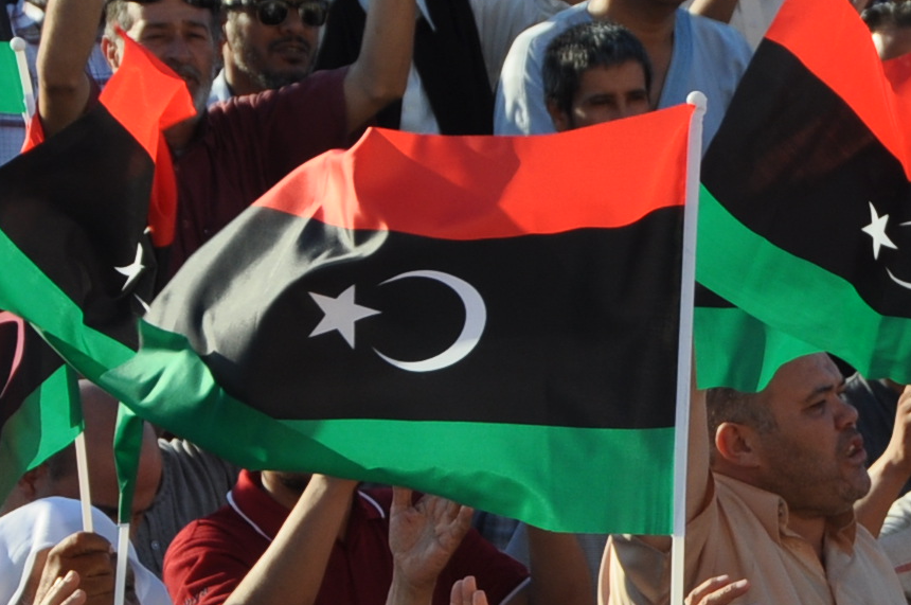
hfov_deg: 4.9
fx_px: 10636
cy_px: 378
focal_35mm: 421
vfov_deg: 3.3
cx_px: 932
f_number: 5.6
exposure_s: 1/500
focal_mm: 75
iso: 220
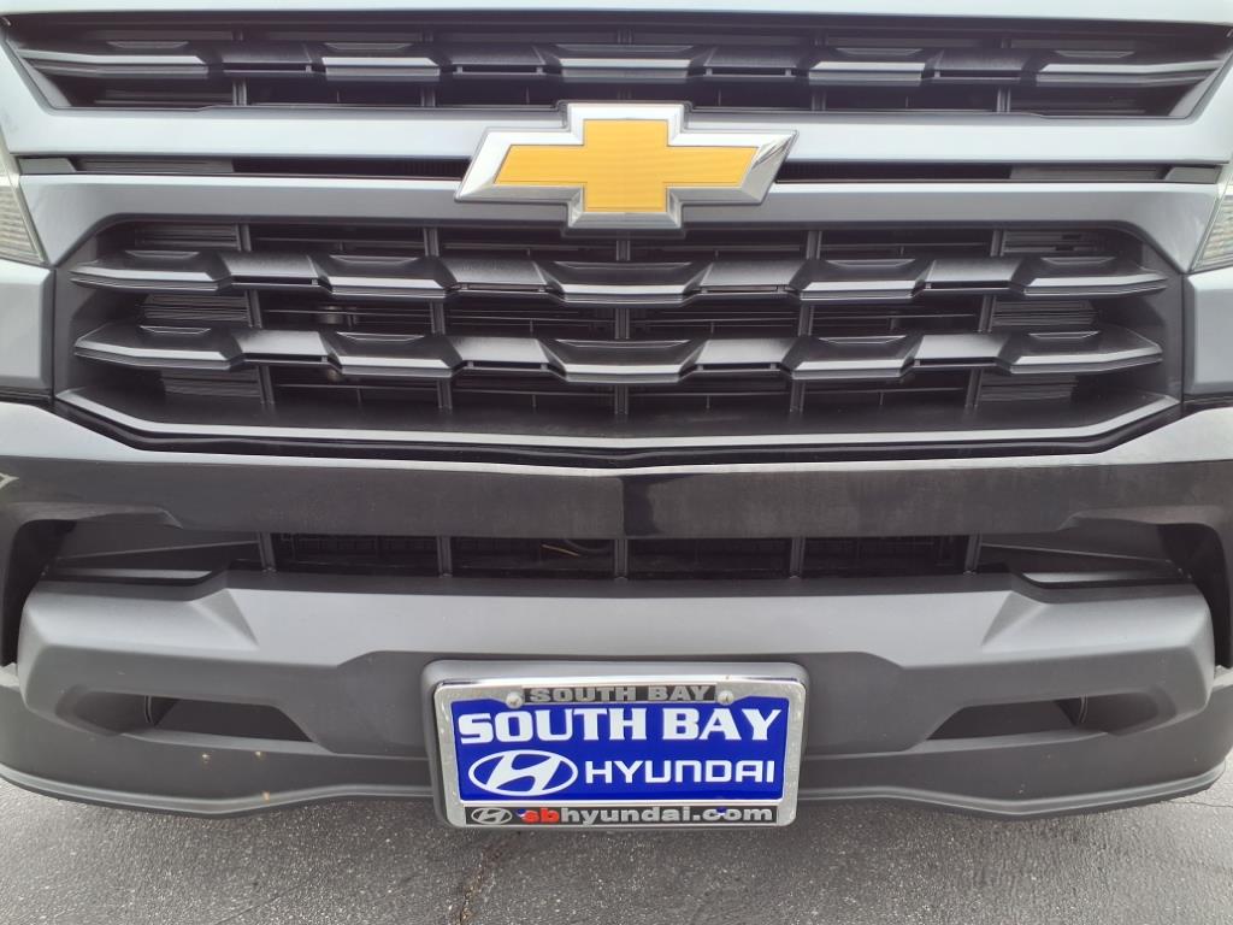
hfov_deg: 65.3
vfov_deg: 51.4
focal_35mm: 27
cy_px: 462
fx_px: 962
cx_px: 616
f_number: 1.9
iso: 40
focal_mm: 3.58
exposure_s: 1/120
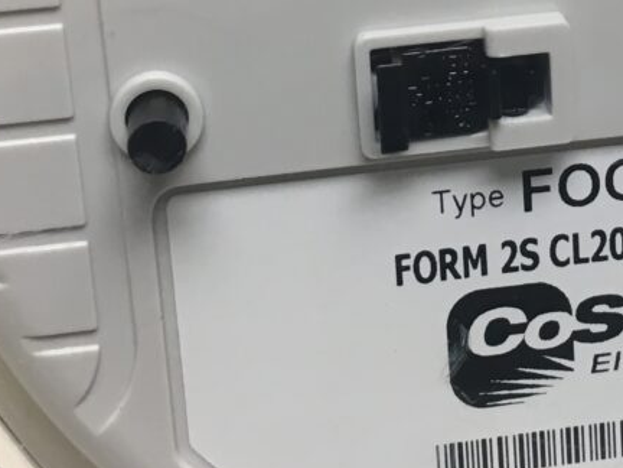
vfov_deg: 14.0
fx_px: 1854
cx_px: 489
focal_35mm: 103
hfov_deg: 18.9
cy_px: -69
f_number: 2.2
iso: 50
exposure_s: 1/30
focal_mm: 4.15
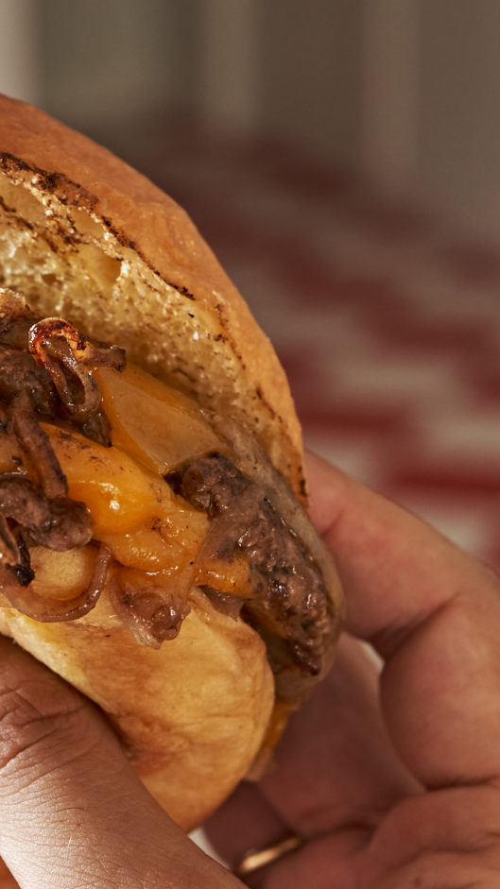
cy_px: 573
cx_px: -86
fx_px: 2688
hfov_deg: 10.5
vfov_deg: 18.7
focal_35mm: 114
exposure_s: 1/100
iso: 320
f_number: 5.6
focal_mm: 40
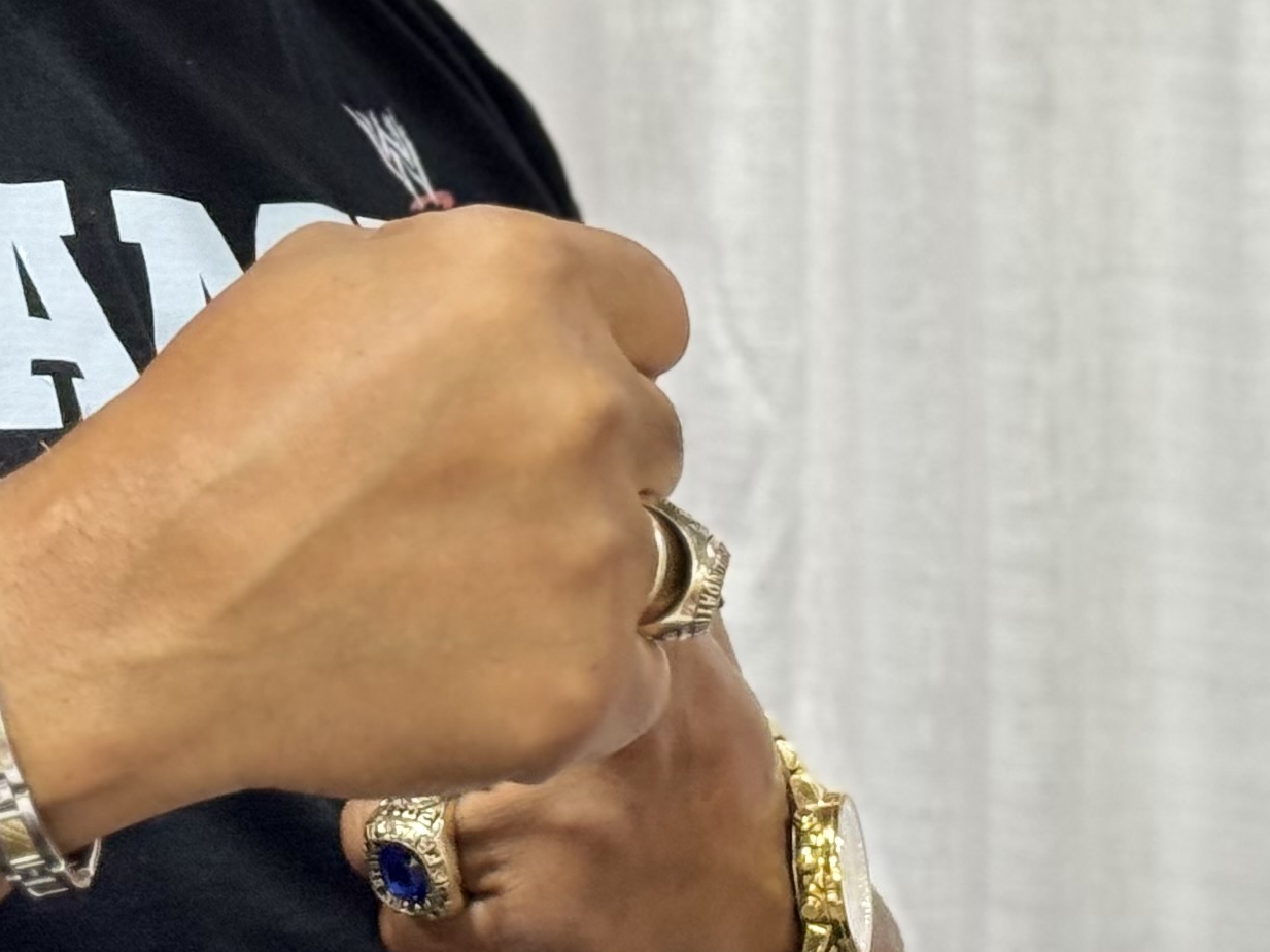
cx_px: 299
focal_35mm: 157
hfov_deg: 12.5
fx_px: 5761
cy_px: 35
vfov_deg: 9.4
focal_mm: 6.76
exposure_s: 1/60
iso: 160
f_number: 1.78
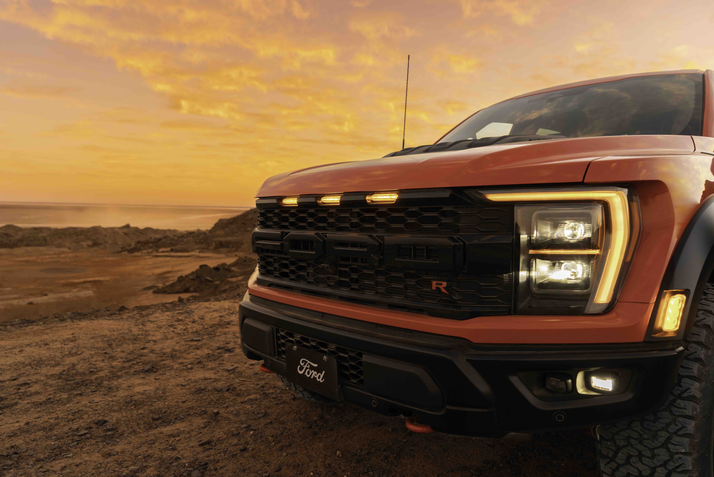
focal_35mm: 26
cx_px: 367
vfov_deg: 49.6
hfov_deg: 69.4
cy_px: 242
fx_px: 516
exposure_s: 1/160
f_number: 4
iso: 400
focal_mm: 24
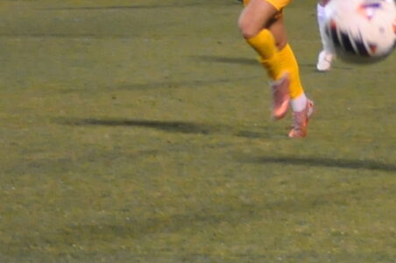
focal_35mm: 638
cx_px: 981
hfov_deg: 3.2
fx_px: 7006
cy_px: 149
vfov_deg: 2.1
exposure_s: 1/125
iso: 1600
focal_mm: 75
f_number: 4.2
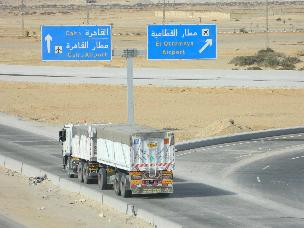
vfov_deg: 4.5
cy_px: 114
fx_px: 2916
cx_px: 152
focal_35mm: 332
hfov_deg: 6.0
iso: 80
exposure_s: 1/500
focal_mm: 59.7
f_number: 5.6
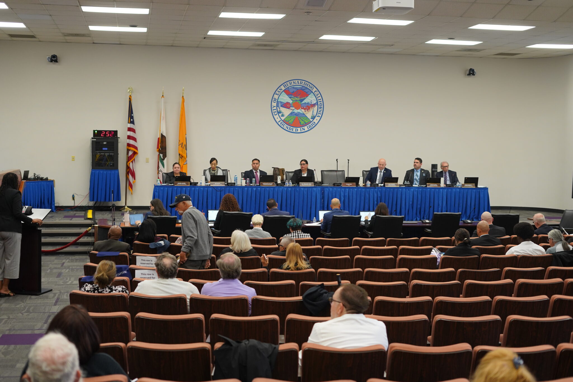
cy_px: 191
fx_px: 796
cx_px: 286
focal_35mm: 50
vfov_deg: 27.0
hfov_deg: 39.6
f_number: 2.8
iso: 1600
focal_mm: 50
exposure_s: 1/160
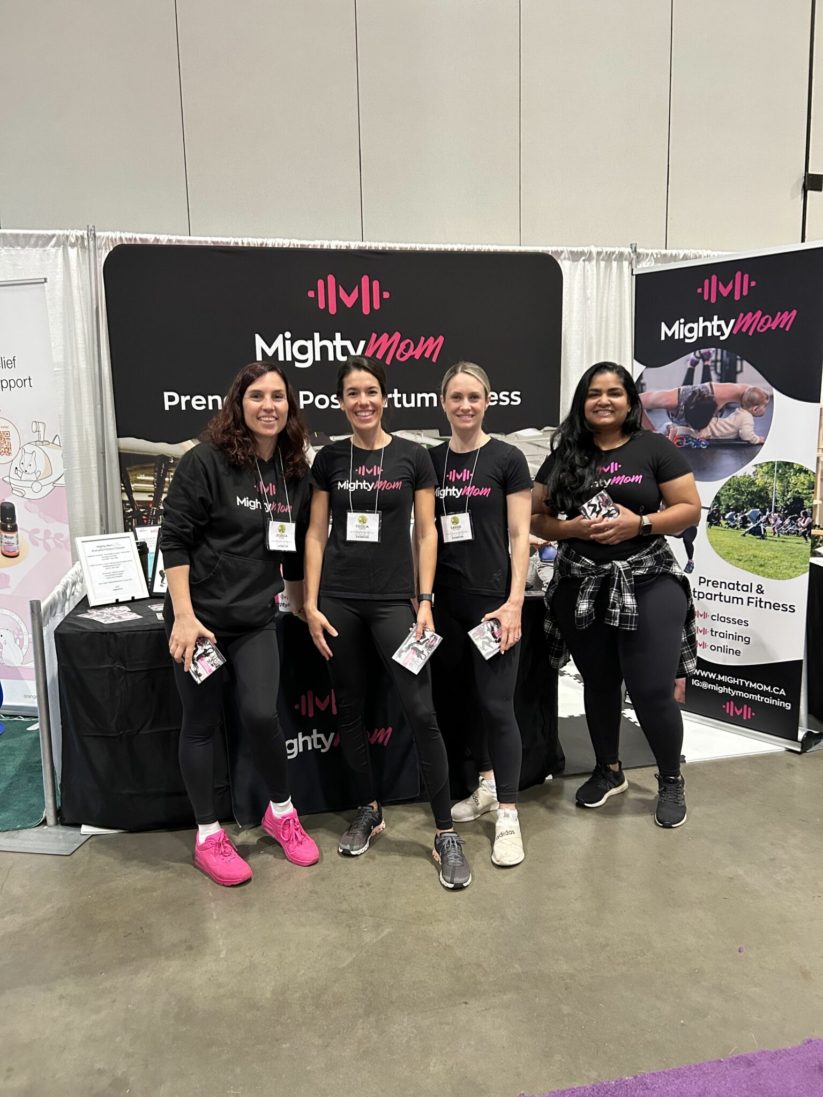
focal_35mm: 26
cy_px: 548
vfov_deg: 67.3
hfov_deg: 53.1
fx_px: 824
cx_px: 412
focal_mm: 5.7
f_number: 1.5
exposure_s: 1/40
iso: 400
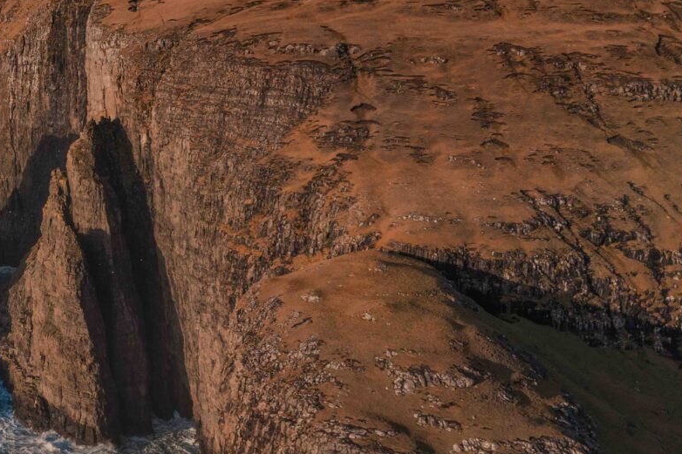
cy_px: 277
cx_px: 47
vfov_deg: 24.6
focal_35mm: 55
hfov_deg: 34.0
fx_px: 1042
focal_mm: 10.26
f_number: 4
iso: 100
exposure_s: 1/500
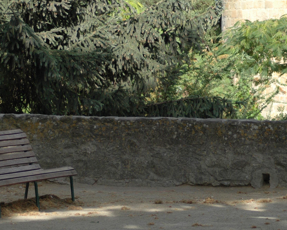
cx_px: 160
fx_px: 1945
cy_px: 129
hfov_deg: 8.4
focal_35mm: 229
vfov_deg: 6.8
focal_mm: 90
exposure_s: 1/500
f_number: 4.2
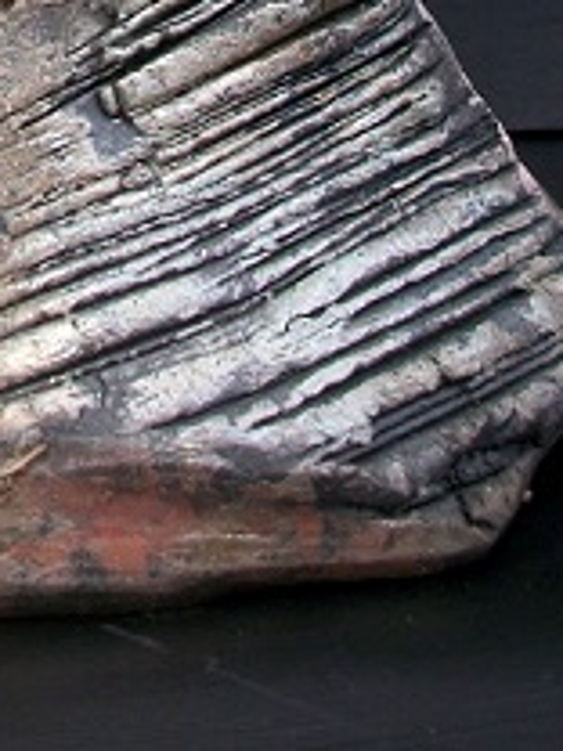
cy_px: -439
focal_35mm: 107
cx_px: -119
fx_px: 2320
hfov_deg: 13.4
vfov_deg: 16.4
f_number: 2.9
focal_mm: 5.7
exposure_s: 1/126
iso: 80
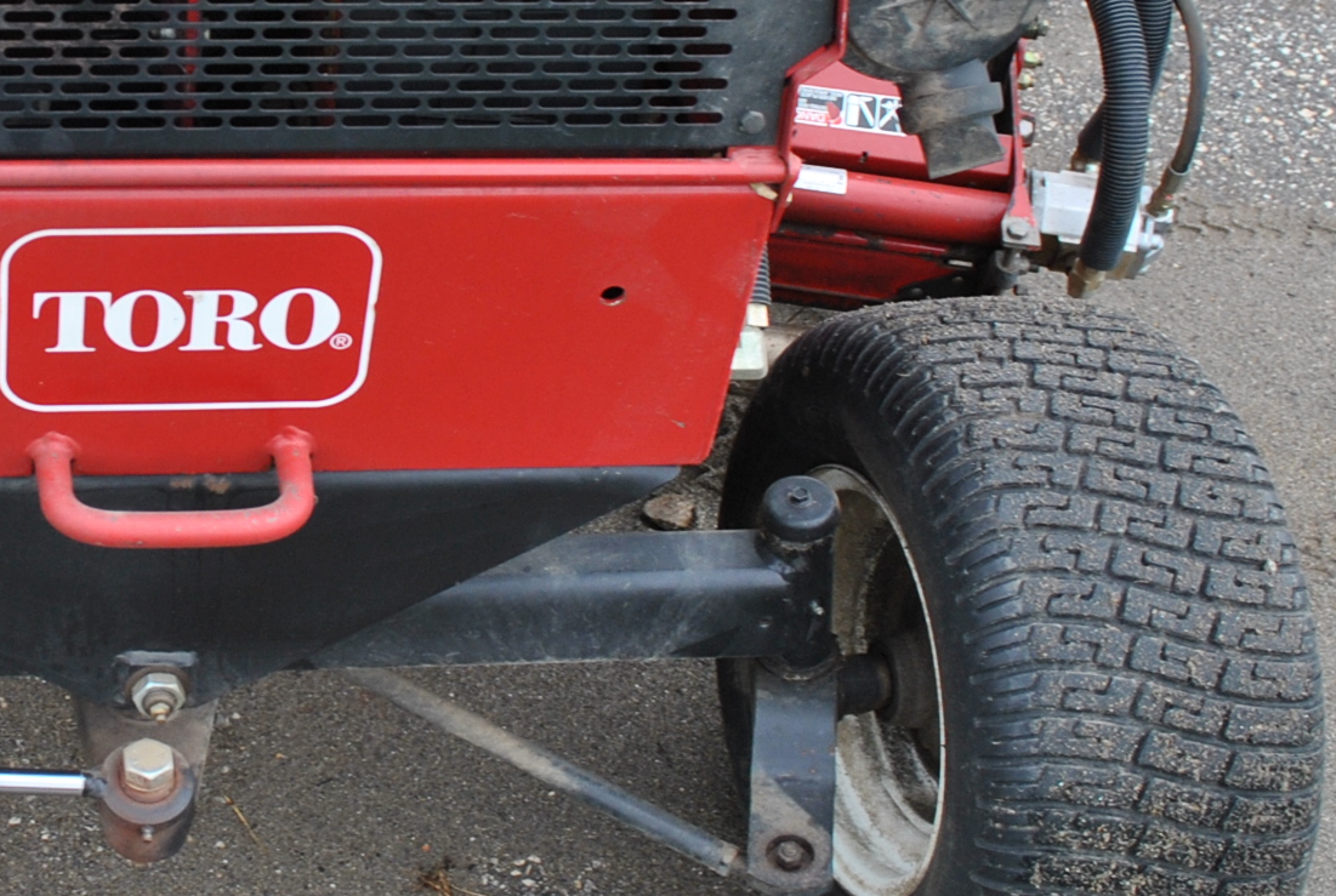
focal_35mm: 71
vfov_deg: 19.1
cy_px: 187
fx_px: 2640
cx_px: 55
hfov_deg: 27.1
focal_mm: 18
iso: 200
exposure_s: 1/80
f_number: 4.5
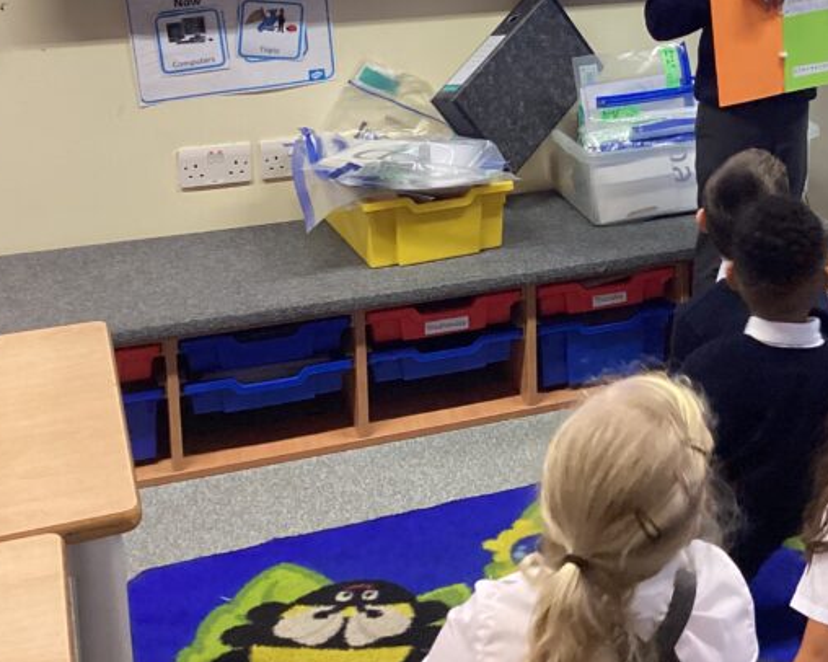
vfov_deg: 24.2
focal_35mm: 61
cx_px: 758
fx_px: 1494
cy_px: 49
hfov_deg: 29.6
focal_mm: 3.3
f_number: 2.4
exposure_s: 1/50
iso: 250
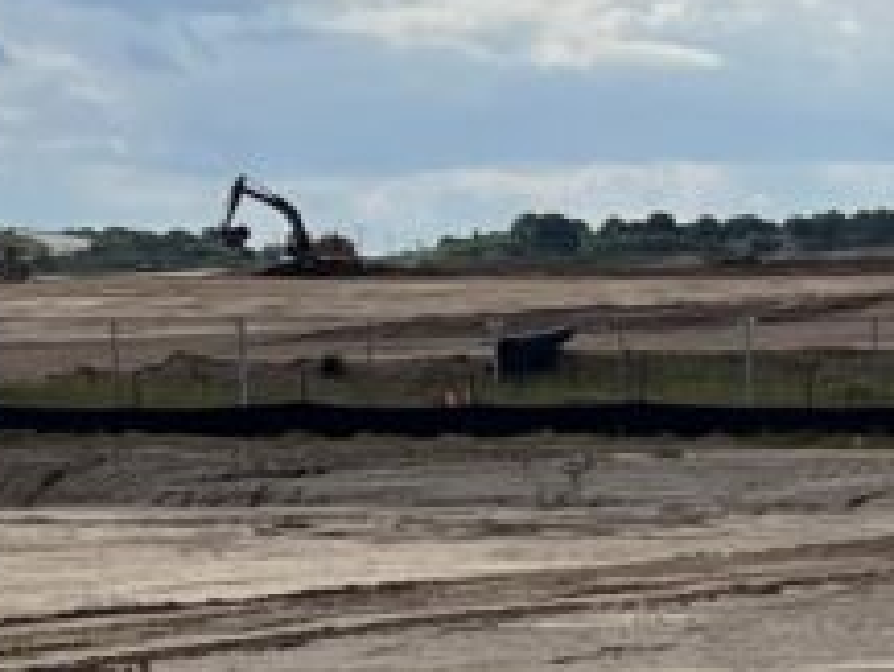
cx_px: 1388
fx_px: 4755
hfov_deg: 10.3
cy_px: 1208
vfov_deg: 7.8
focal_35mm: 184
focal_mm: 5.7
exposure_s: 1/5319
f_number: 1.5
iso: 50
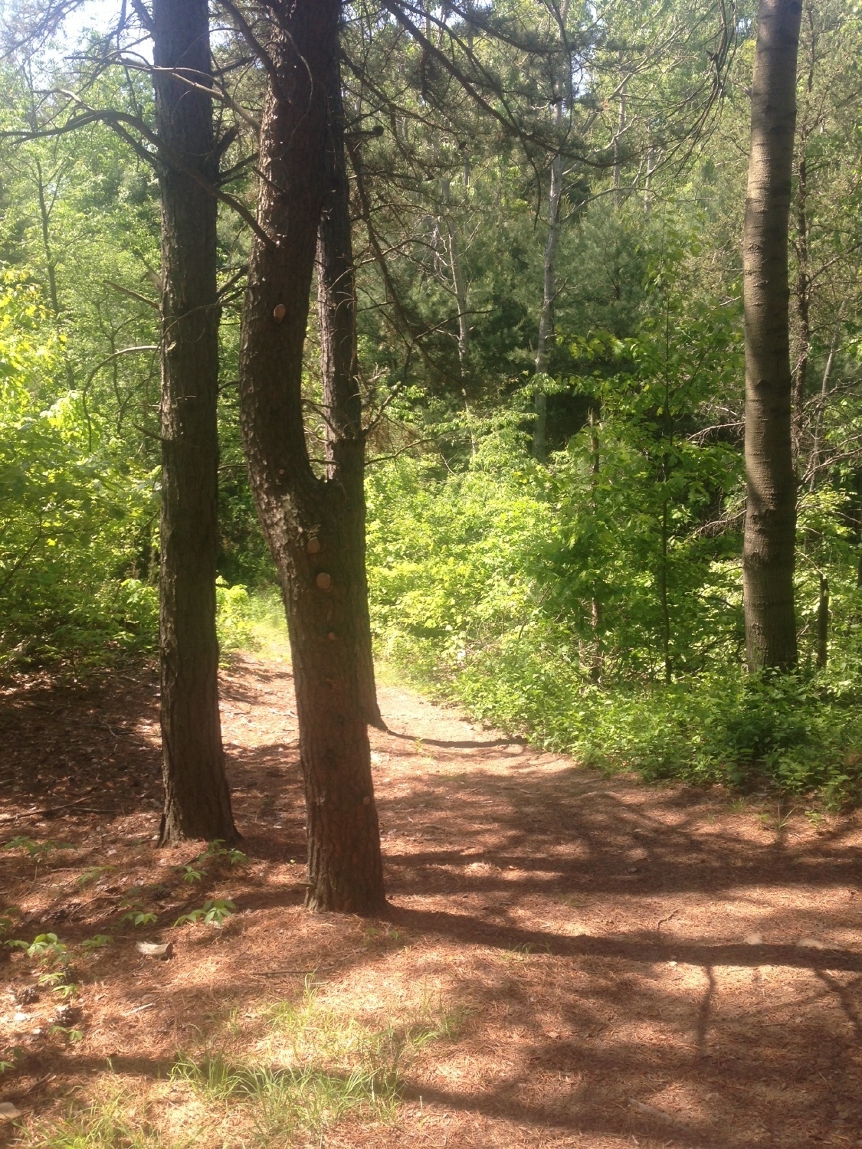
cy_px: 574
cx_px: 431
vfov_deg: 55.4
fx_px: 1096
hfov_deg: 42.9
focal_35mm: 33
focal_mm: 4.12
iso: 50
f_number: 2.4
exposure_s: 1/306
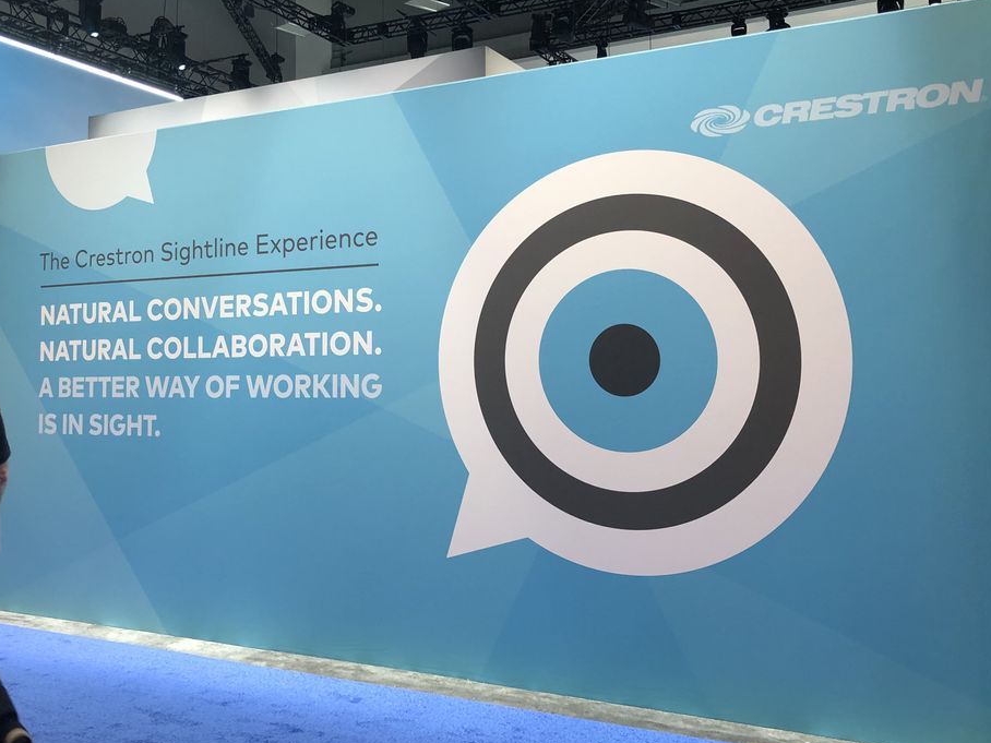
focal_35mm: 37
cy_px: 323
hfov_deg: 49.9
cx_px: 410
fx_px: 1059
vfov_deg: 38.6
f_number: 1.8
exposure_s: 1/33
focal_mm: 3.99
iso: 25
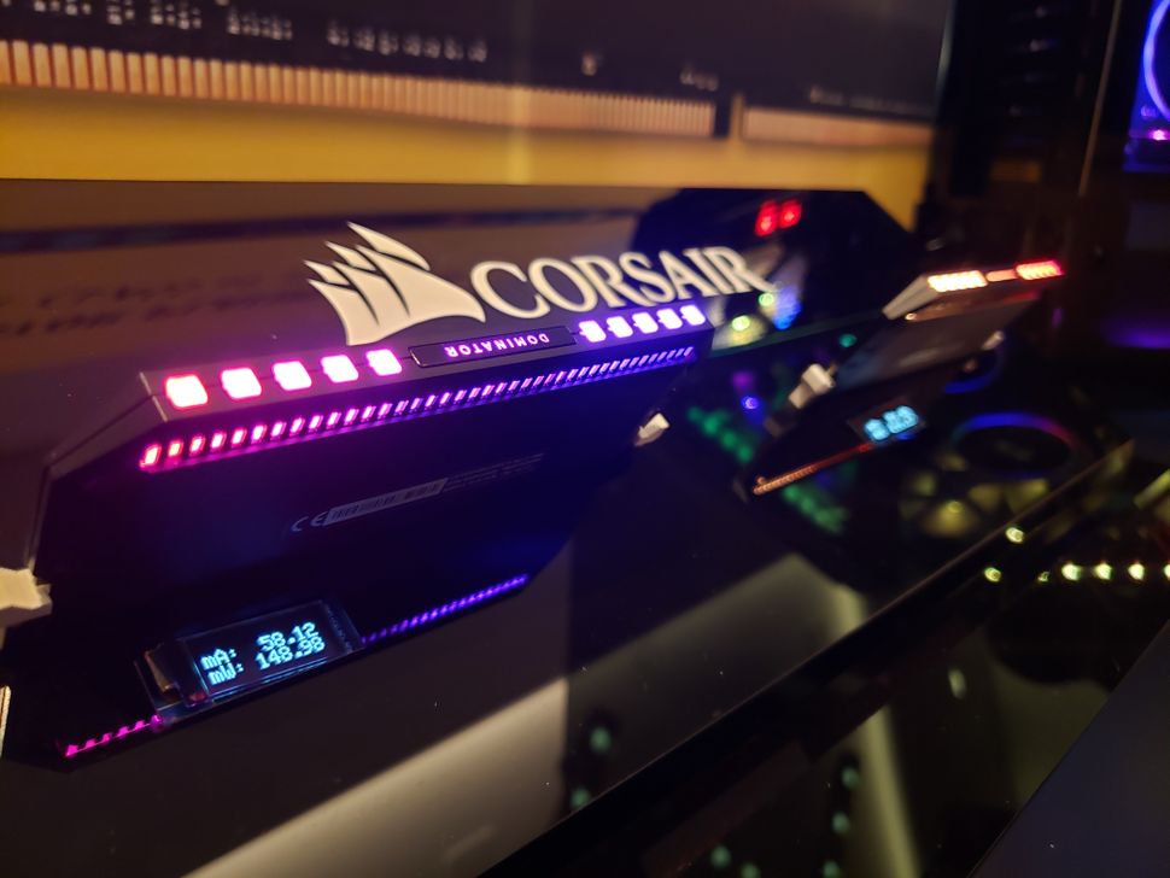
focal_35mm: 26
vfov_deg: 53.1
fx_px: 879
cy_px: 439
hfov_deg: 67.3
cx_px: 585
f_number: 1.5
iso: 250
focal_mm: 4.3
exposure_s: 1/15
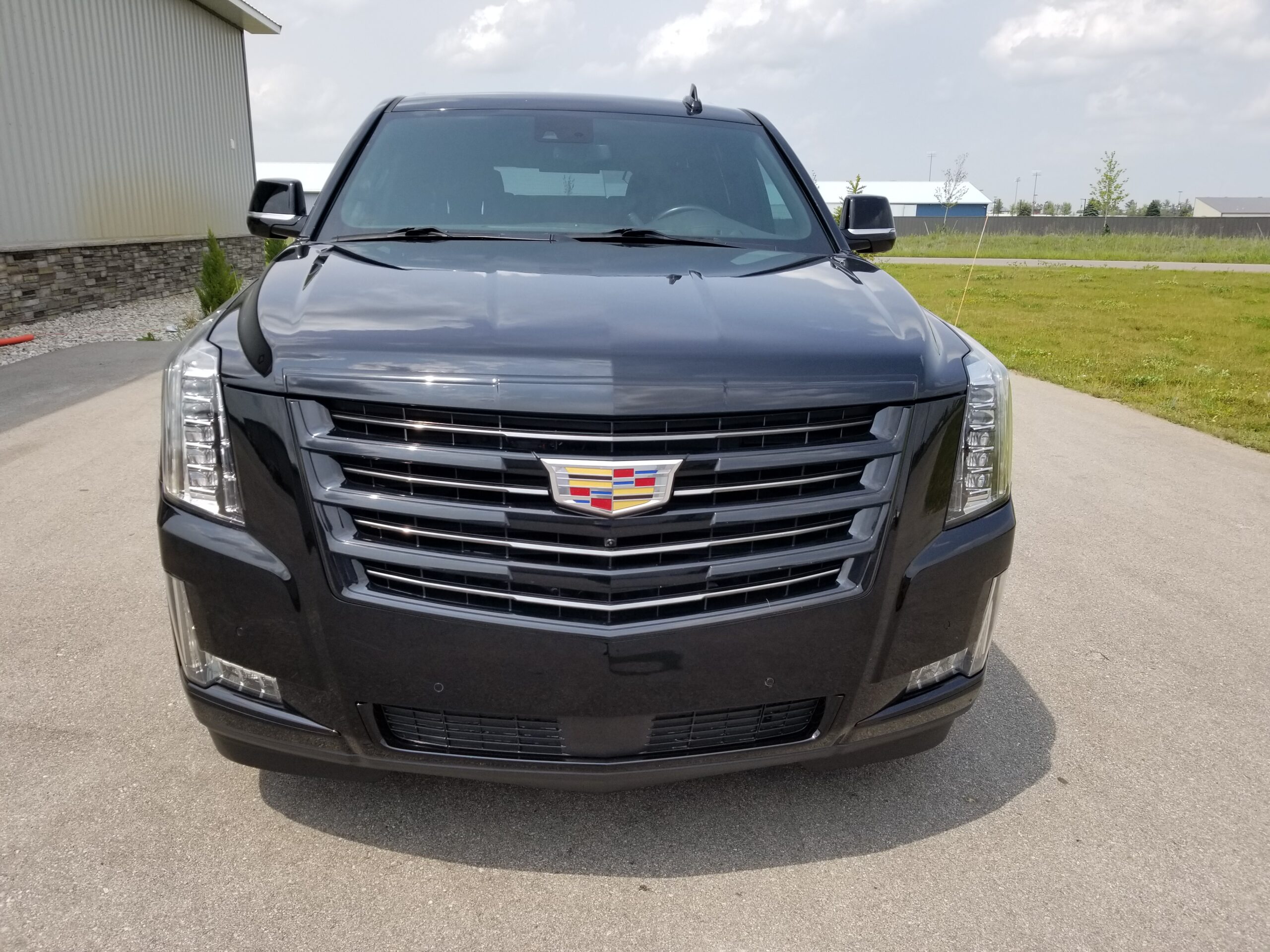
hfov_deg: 67.3
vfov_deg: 53.1
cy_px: 476
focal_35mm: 26
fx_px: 954
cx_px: 635
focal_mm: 4.25
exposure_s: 1/1944
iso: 50
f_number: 1.7
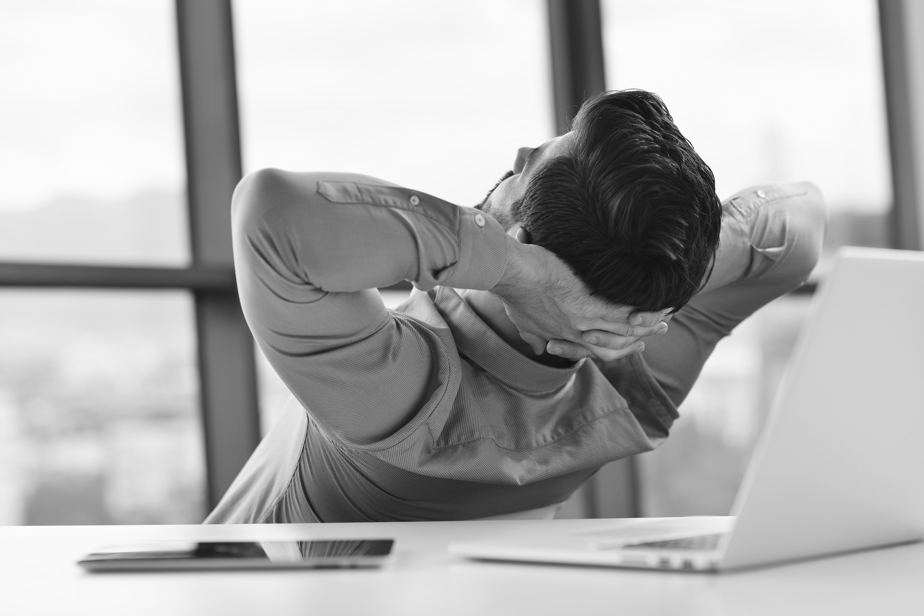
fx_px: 2182
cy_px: 308
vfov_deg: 16.1
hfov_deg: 23.9
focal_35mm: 85
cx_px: 462
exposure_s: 1/160
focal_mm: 85
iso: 100
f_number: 3.2
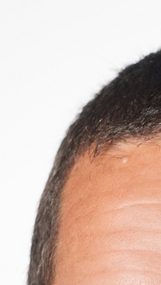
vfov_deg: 4.5
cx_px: 356
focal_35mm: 476
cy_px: 441
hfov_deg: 2.5
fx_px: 3604
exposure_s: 1/200
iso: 200
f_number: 5.6
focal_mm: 85
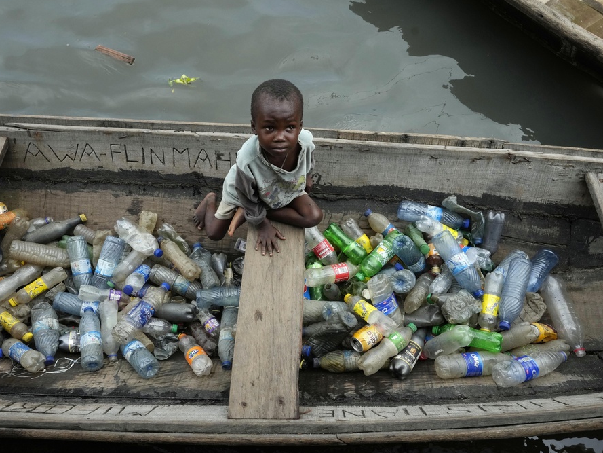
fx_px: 540
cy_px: 231
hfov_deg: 58.2
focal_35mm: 31
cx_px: 272
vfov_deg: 45.5
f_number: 8
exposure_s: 1/800
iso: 1250
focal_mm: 28
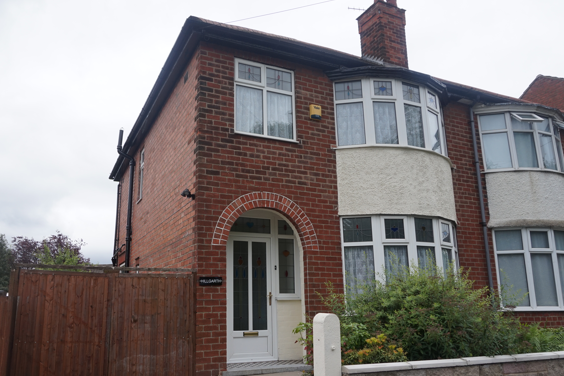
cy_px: 210
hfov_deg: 63.5
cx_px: 251
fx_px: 454
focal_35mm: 29
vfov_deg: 44.8
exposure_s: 1/100
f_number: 8
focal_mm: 16
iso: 100
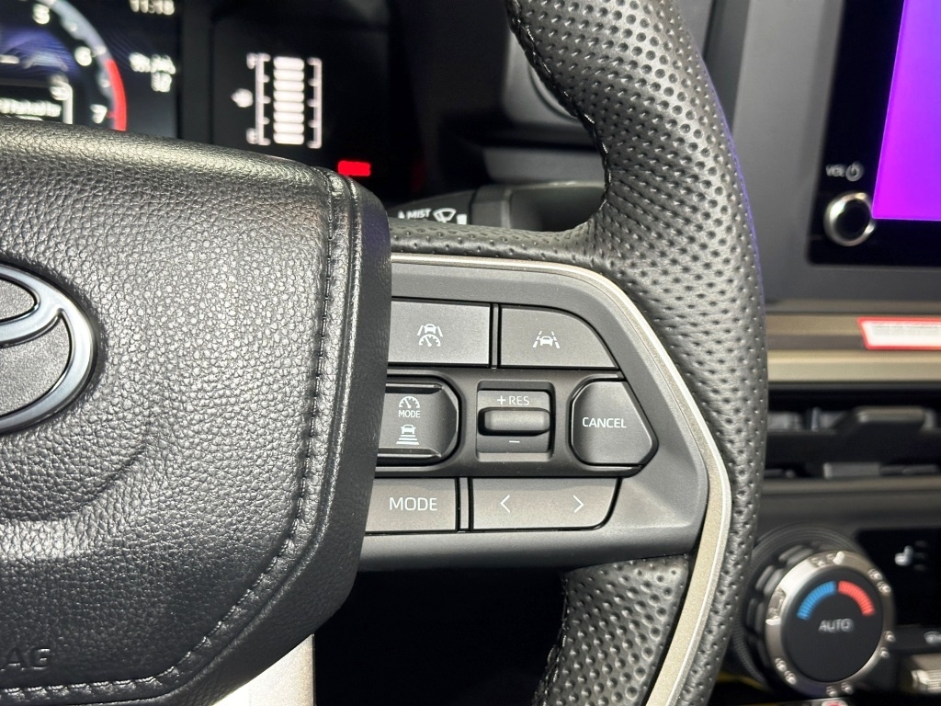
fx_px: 1305
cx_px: 470
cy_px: 353
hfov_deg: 39.7
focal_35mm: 48
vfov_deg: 30.3
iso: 320
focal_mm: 6.86
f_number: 1.78
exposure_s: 1/40
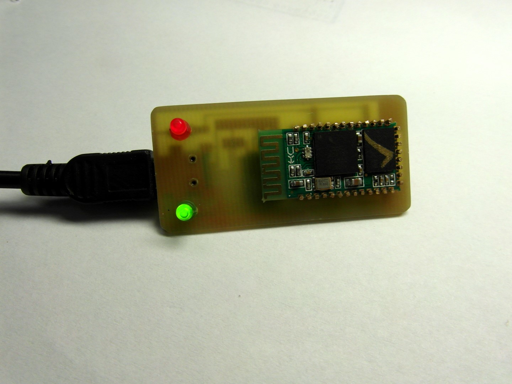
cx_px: 256
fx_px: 355
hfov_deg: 71.6
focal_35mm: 24
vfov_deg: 56.8
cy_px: 192
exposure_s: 1/90
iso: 80
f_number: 4.6
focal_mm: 4
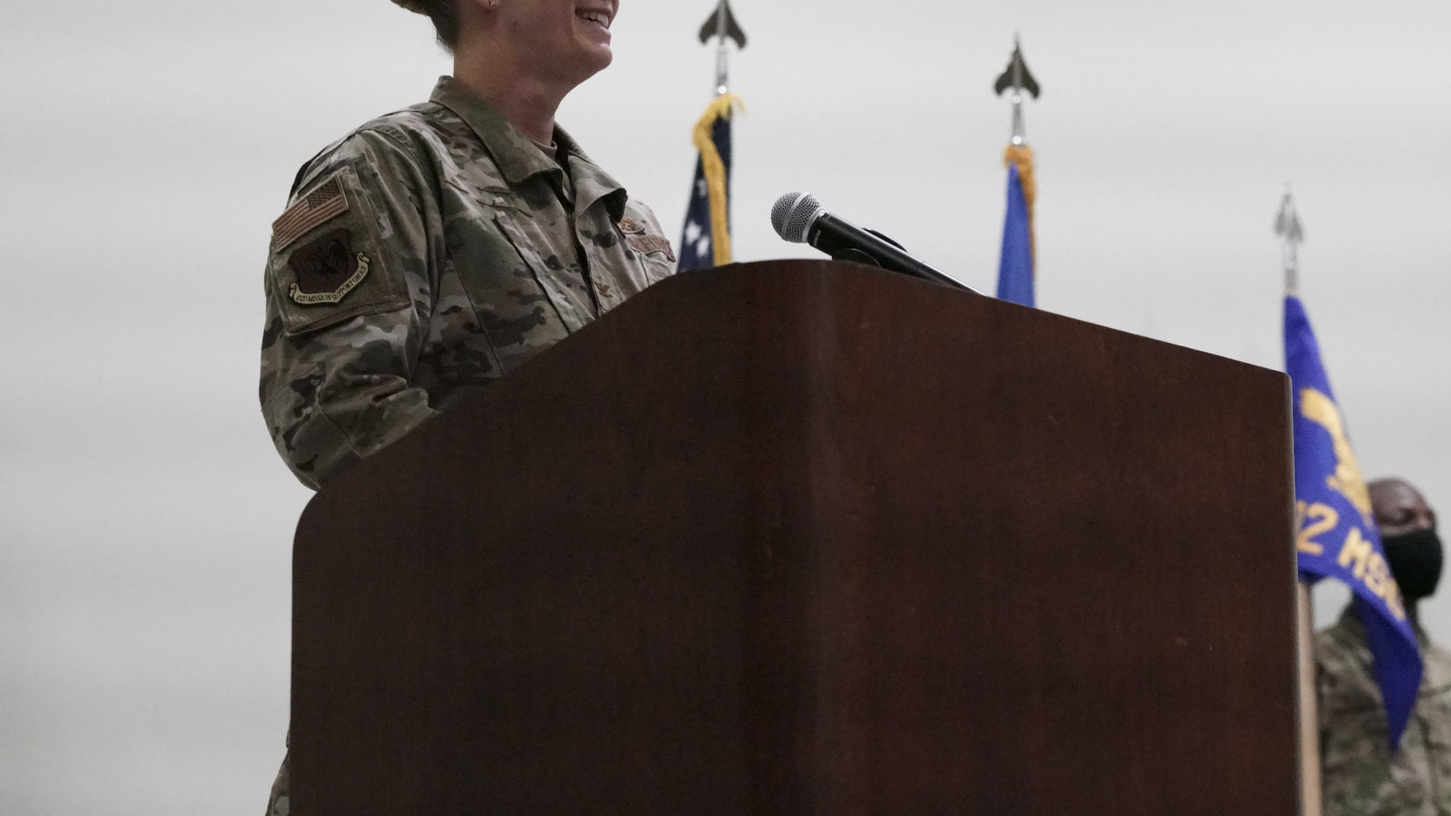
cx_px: 900
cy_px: 197
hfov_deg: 14.2
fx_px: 5810
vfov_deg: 8.0
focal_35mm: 151
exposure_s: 1/200
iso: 16000
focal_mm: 105
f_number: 4.5
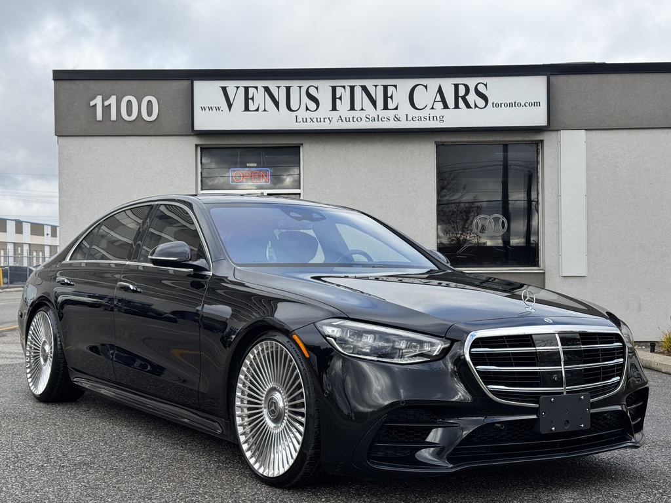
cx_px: 336
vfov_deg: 30.3
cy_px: 252
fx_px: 930
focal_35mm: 48
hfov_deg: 39.7
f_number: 1.78
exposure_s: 1/1043
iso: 64
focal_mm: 6.76
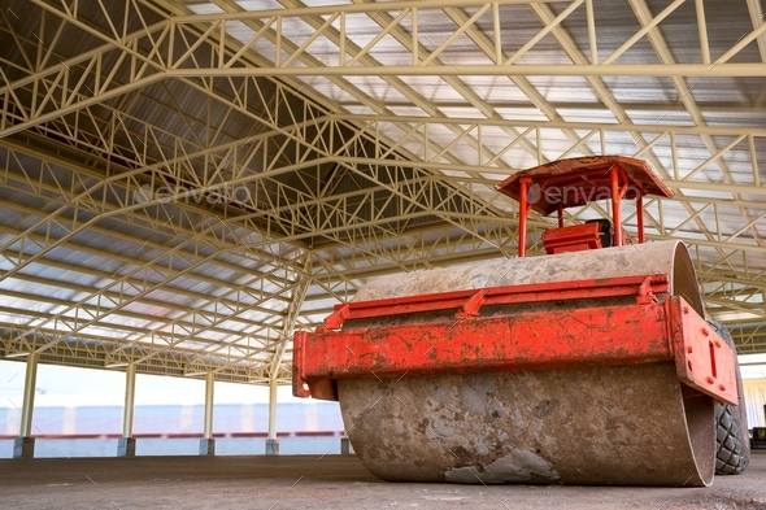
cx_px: 383
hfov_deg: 53.1
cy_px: 255
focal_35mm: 36
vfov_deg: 36.9
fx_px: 766
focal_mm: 24.2
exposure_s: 1/25
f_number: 14
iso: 200
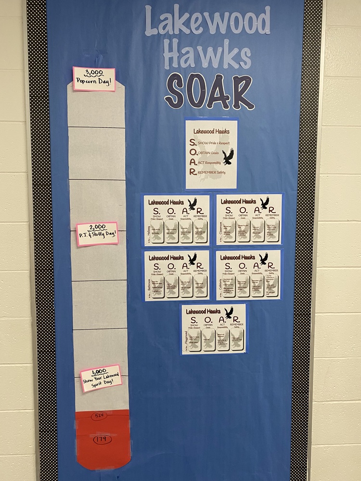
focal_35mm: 26
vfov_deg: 67.3
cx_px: 180
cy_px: 240
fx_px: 362
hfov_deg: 53.1
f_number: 1.8
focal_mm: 4.25
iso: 100
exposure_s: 1/60
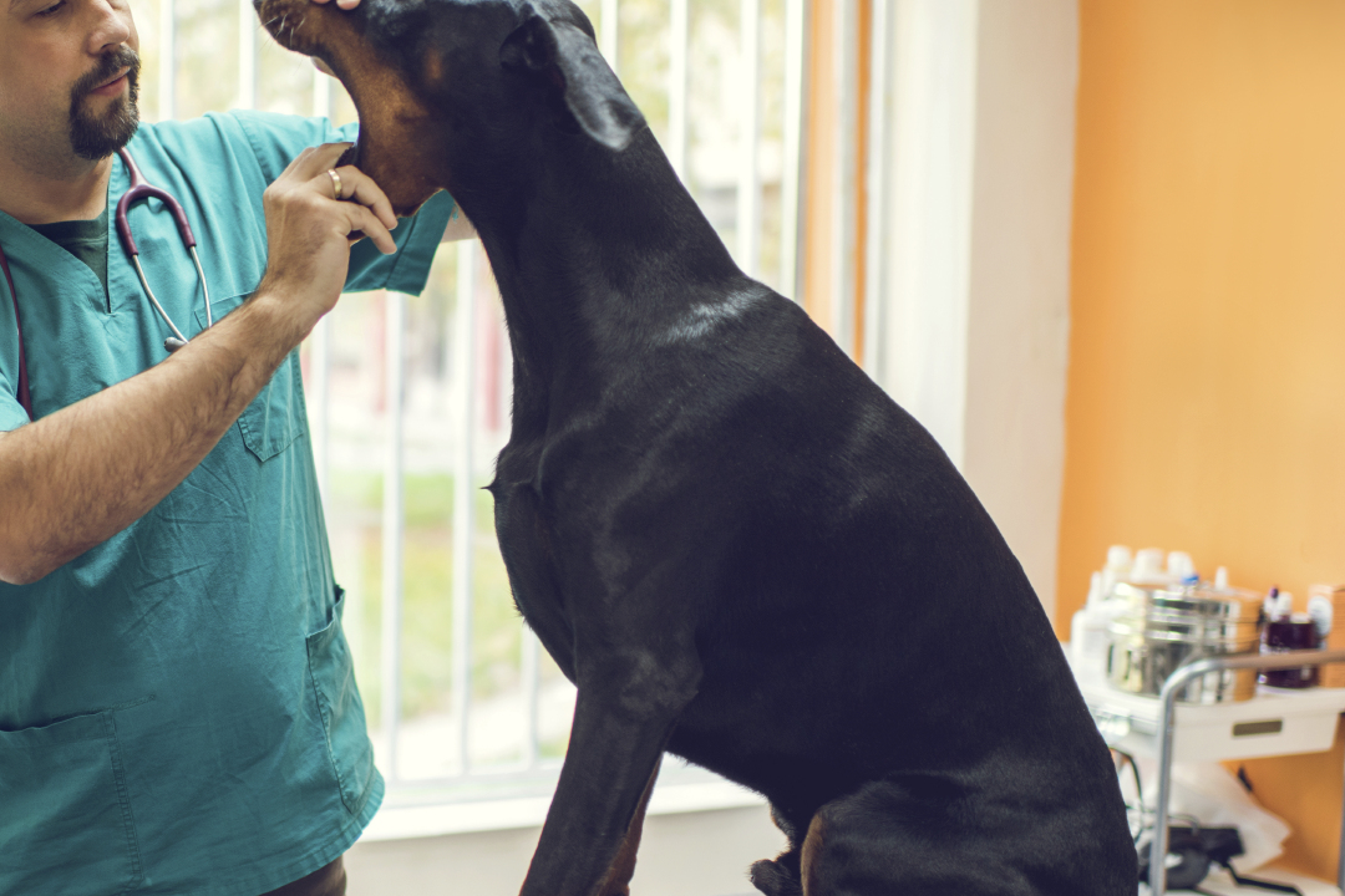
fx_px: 2055
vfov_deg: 24.6
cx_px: 404
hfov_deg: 35.7
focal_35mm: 55
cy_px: 474
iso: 100
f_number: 1.4
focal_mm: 35
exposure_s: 1/100
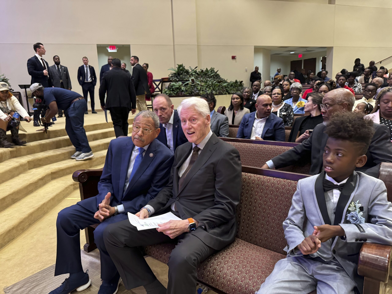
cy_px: 147
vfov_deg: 56.8
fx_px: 272
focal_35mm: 24
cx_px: 196
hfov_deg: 71.6
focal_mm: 6.76
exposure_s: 1/60
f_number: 1.78
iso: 500
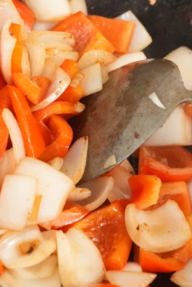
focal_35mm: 108
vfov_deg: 18.9
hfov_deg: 12.7
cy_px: 97
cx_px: 61
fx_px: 860
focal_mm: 60.4
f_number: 7.1
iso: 40000
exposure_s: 1/640
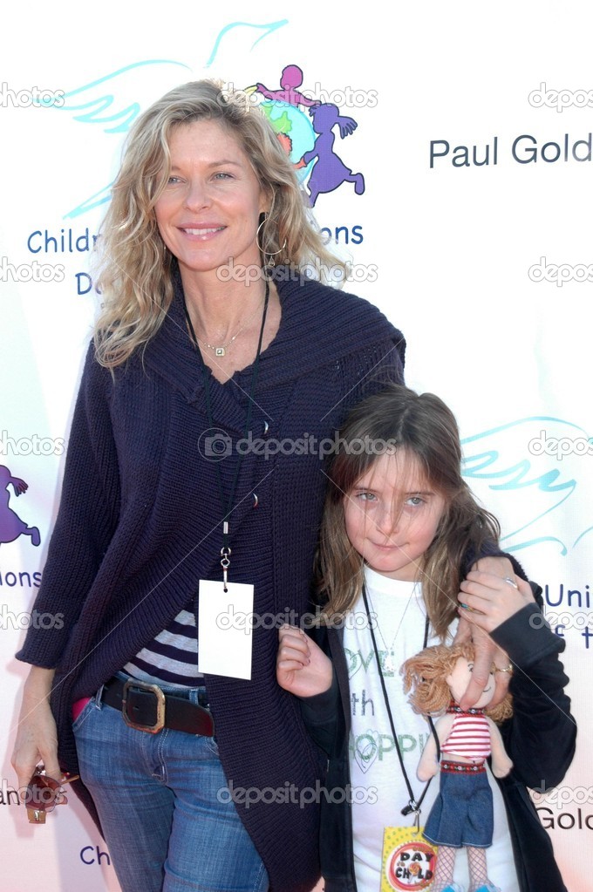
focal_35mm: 60
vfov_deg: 33.4
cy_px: 446
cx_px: 296
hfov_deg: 22.6
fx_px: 1485
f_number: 8
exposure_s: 1/250
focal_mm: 40
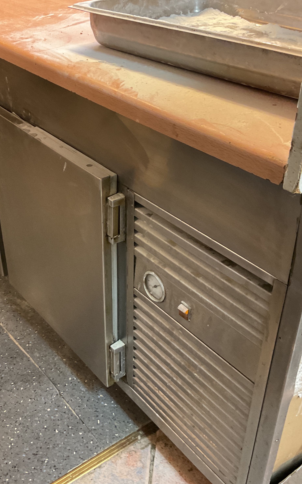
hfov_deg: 30.2
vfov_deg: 47.2
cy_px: 248
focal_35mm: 42
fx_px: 553
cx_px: 90
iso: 250
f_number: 1.8
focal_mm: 3
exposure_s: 1/50
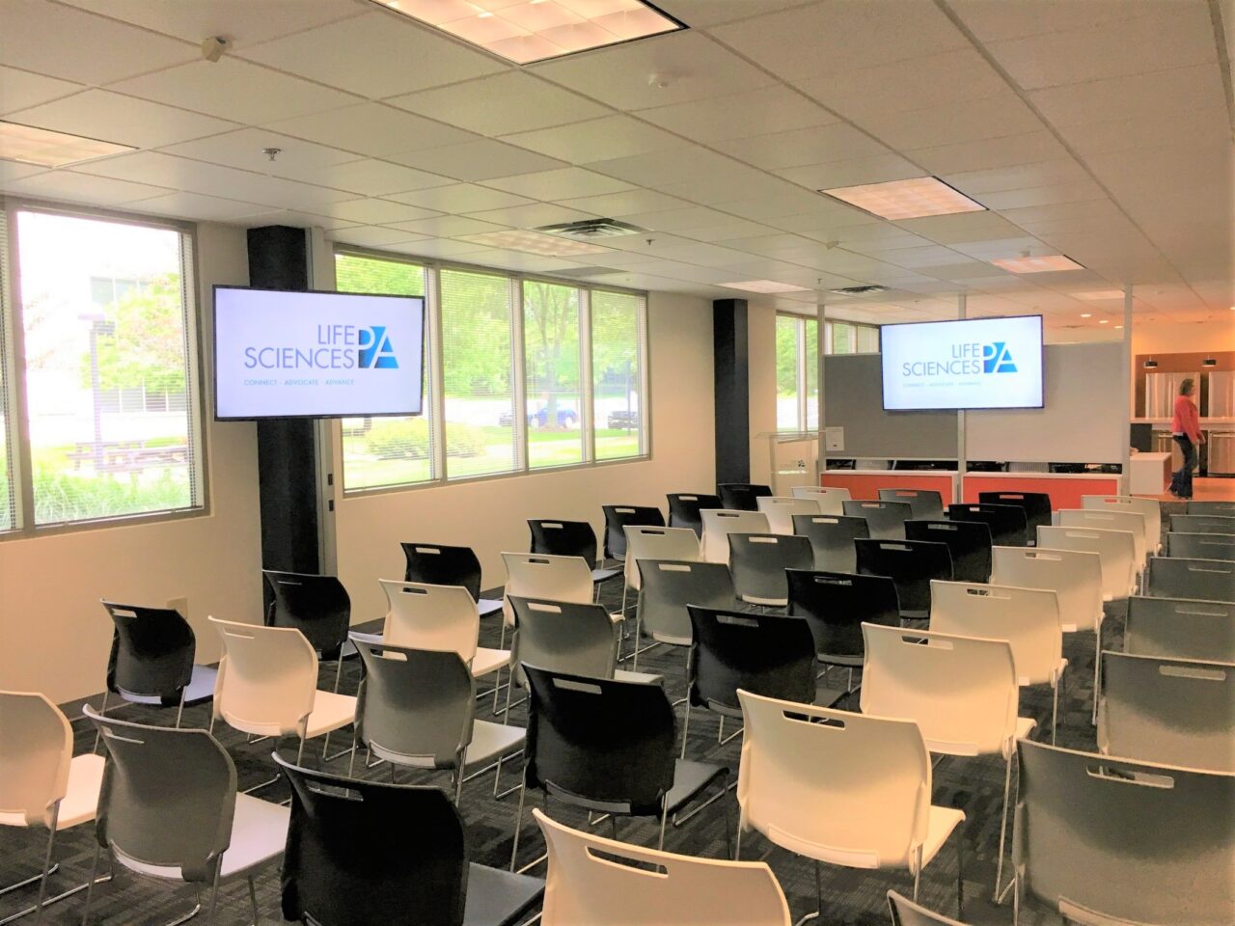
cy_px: 463
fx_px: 1035
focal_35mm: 29
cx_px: 618
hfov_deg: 61.7
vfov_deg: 48.2
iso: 25
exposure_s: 1/30
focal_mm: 4.15
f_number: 2.2
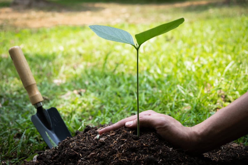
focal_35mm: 47
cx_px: 124
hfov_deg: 41.9
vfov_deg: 28.6
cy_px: 82
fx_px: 324
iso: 200
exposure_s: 1/500
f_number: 3.6
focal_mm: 31.5
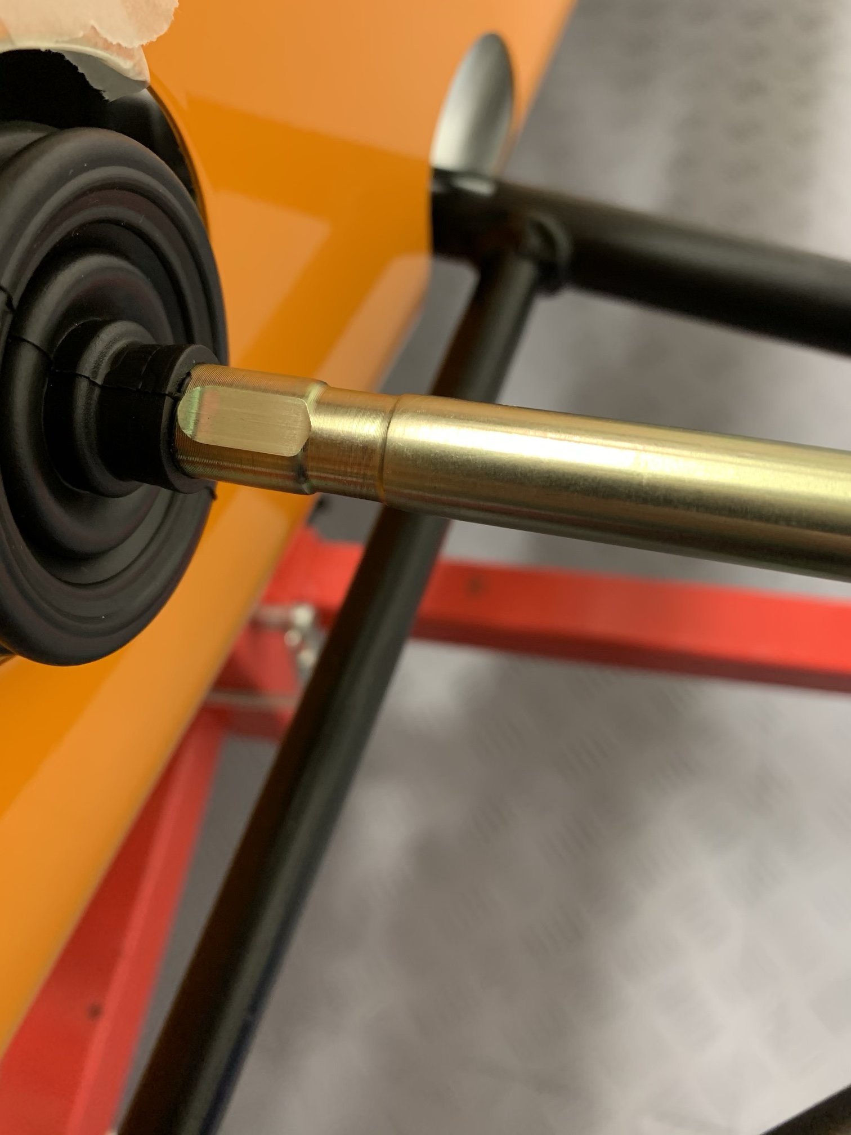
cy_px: 568
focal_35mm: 26
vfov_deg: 67.3
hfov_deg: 53.1
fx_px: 852
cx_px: 426
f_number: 1.8
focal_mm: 4.25
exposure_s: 1/50
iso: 320
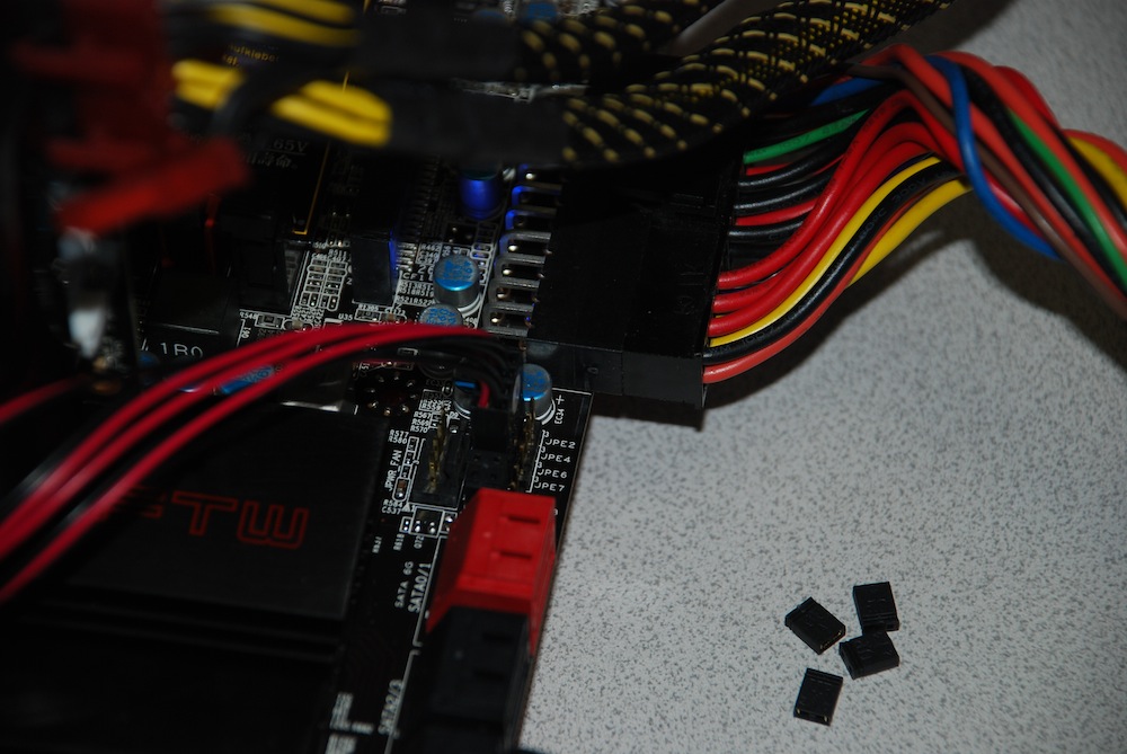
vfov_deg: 6.8
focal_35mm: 202
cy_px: 377
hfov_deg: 10.1
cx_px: 564
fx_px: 6346
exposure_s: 1/125
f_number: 5.6
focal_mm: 135
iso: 200
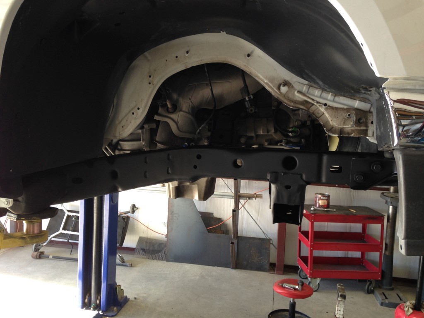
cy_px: 159
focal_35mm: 33
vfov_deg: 42.9
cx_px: 212
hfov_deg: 55.4
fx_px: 404
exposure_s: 1/40
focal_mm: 4.12
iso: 50
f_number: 2.4
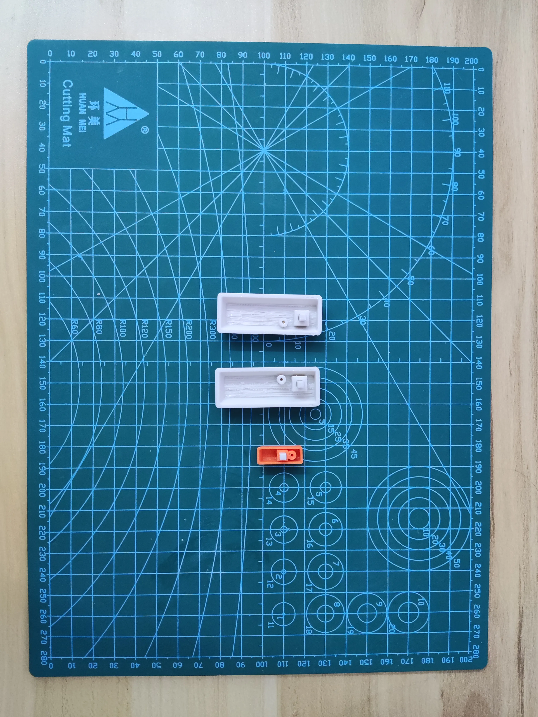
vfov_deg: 69.4
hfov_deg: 54.9
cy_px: 358
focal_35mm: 25
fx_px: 518
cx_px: 269
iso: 695
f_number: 1.79
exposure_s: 1/40
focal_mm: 4.71
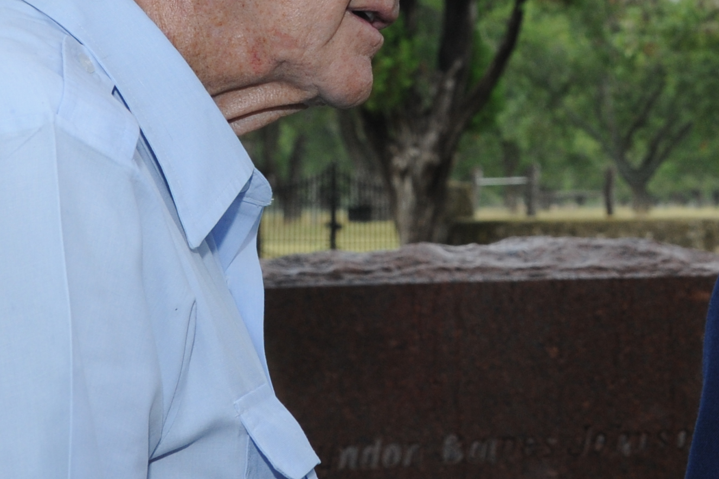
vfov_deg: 8.8
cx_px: 909
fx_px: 3075
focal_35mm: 154
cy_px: -47
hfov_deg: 12.9
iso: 800
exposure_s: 1/250
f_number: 9
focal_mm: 48
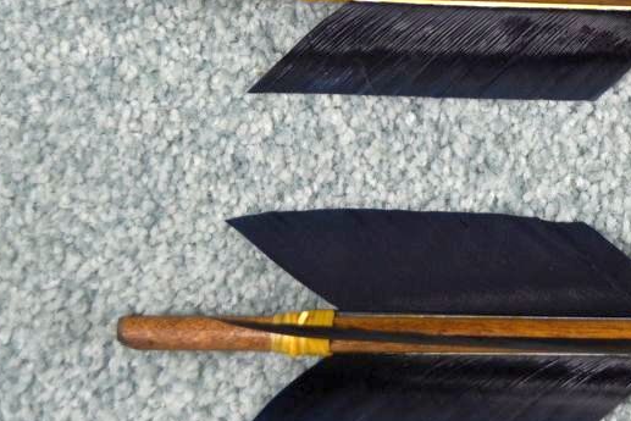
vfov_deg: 11.9
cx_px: 596
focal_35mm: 114
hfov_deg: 17.6
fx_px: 1999
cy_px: -13
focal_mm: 32
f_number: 5
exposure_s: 1/100
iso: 400
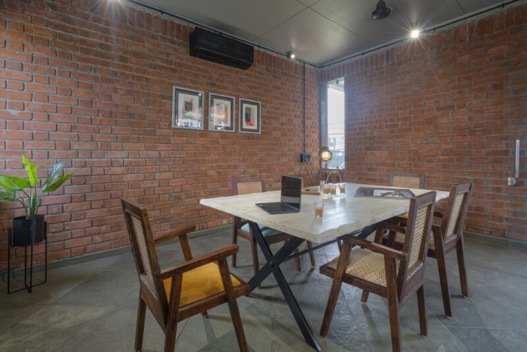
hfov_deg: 96.7
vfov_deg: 73.8
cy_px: 176
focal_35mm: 16
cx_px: 264
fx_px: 234
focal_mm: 16
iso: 100
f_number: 9
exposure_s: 1/2.5
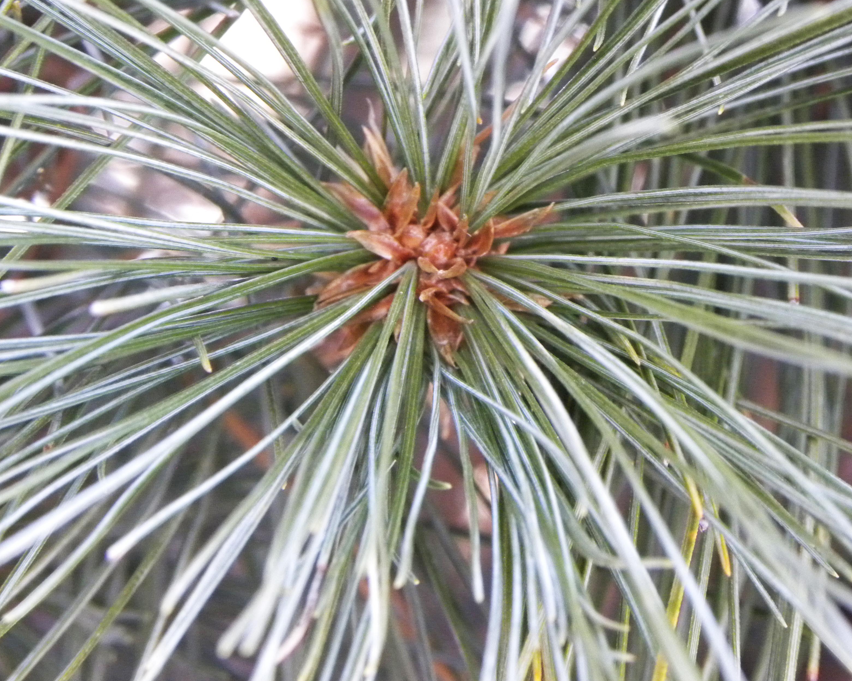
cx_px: 410
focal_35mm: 202
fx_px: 5094
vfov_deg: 7.7
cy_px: 304
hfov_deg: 9.6
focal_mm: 28.8
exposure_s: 1/86.7
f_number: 4.5
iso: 400
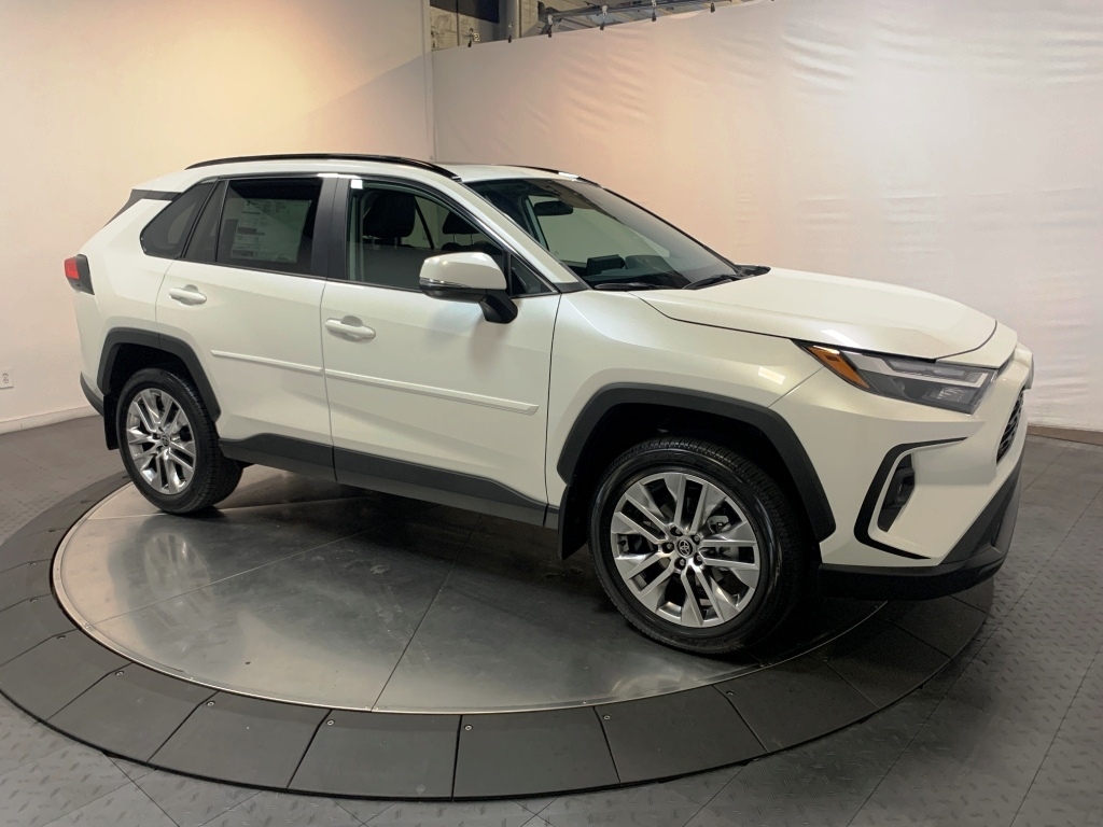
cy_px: 414
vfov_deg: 53.1
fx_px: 828
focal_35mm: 26
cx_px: 552
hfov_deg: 67.3
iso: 160
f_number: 1.8
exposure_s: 1/60
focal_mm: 4.25
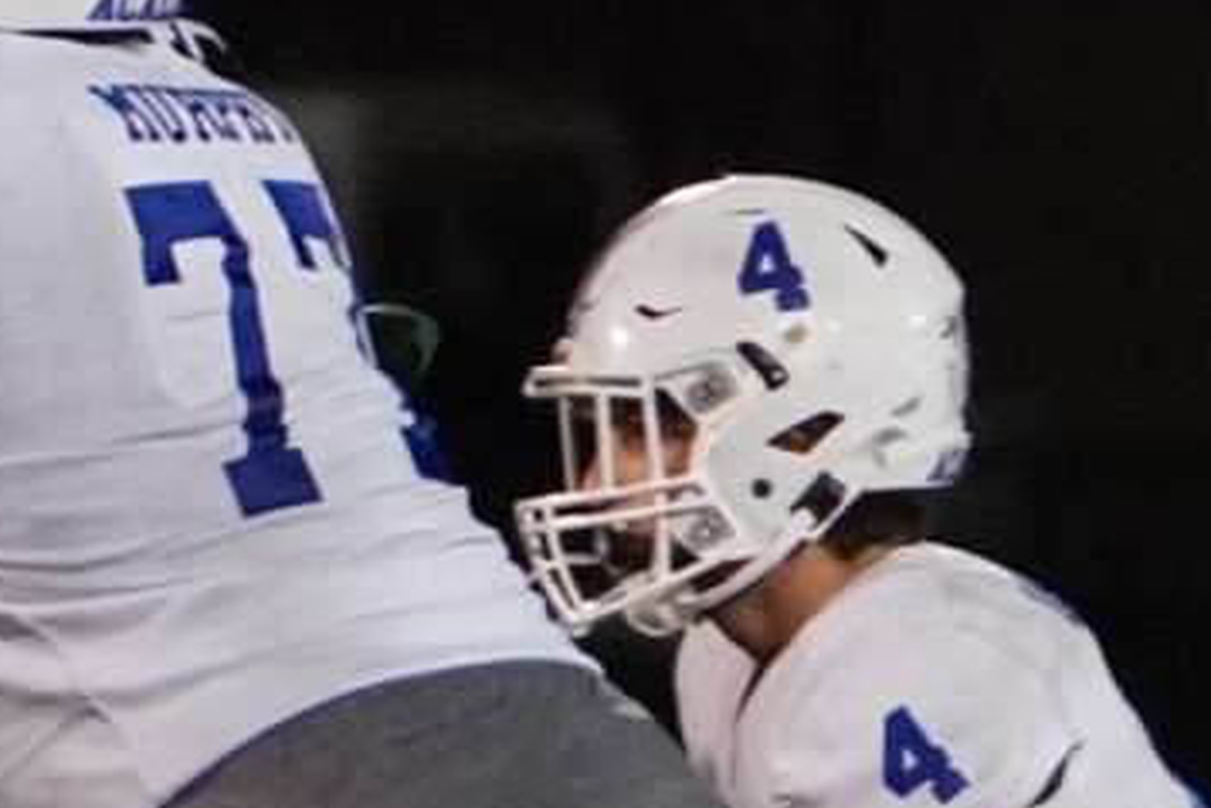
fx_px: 65187
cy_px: 1665
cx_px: 3884
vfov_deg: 0.7
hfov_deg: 1.1
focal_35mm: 1938
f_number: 2.8
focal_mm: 180
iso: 5000
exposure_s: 1/800
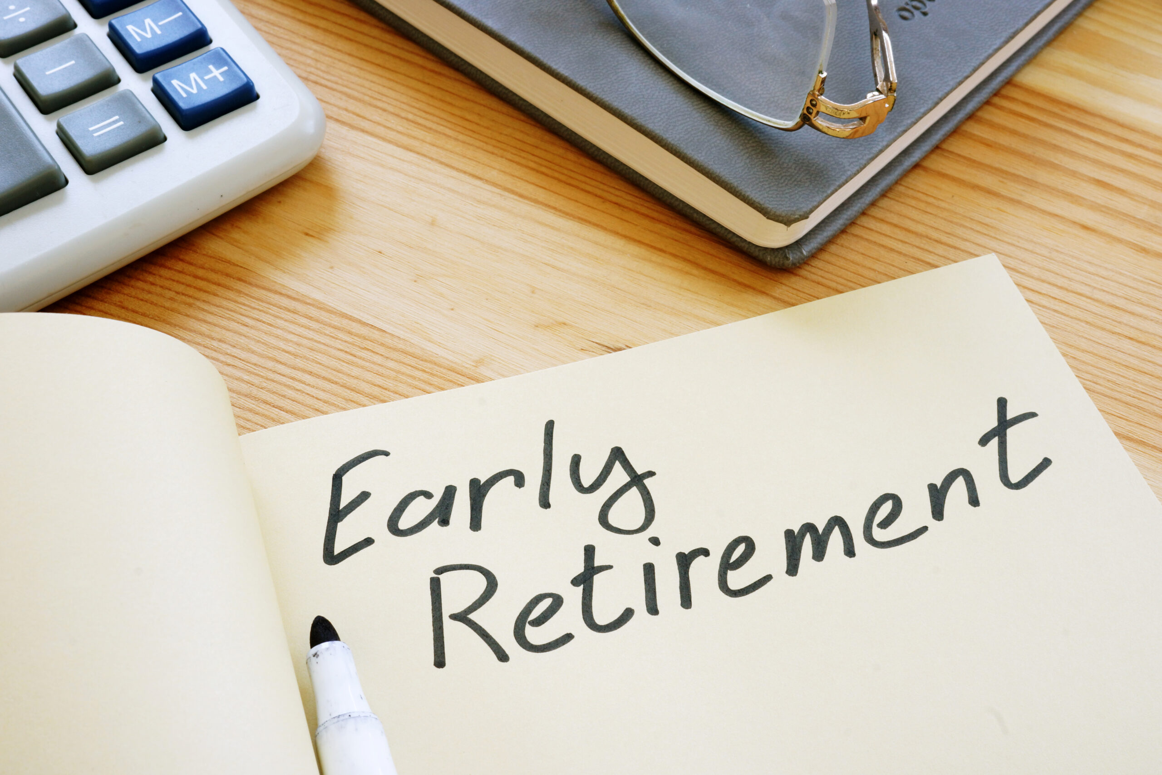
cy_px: 388
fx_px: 1452
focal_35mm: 45
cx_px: 581
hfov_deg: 43.6
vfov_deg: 29.9
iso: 200
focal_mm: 30
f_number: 20
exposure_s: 1/1.67
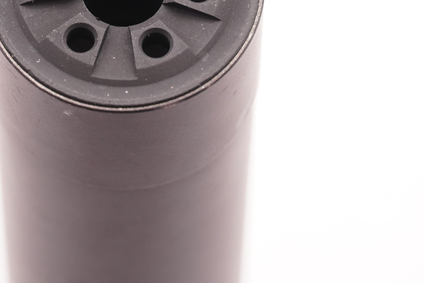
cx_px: 141
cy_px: -22
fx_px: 4185
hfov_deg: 5.8
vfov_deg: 3.9
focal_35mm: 355
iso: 800
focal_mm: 105
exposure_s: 1/125
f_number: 5.6
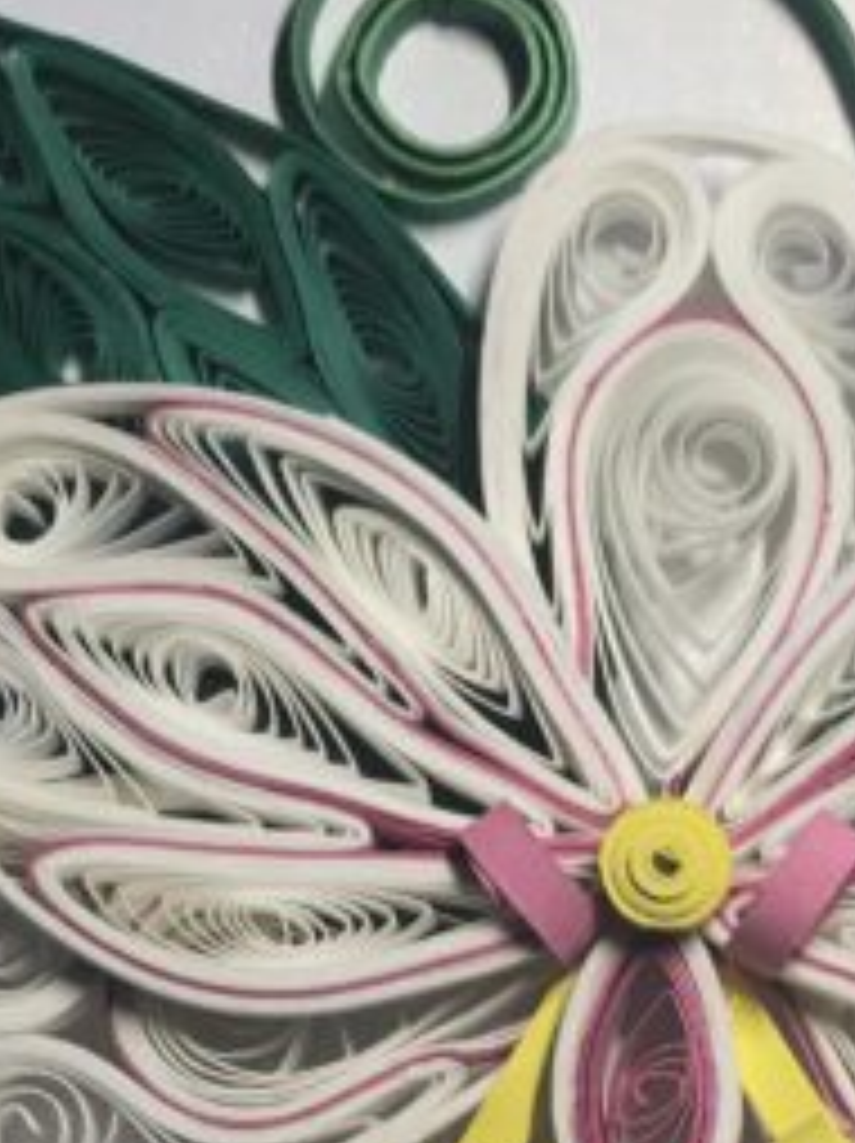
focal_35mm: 113
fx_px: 3728
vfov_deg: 16.8
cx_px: 886
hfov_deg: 12.9
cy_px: 1282
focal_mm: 3.99
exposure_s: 1/120
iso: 25
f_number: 1.8
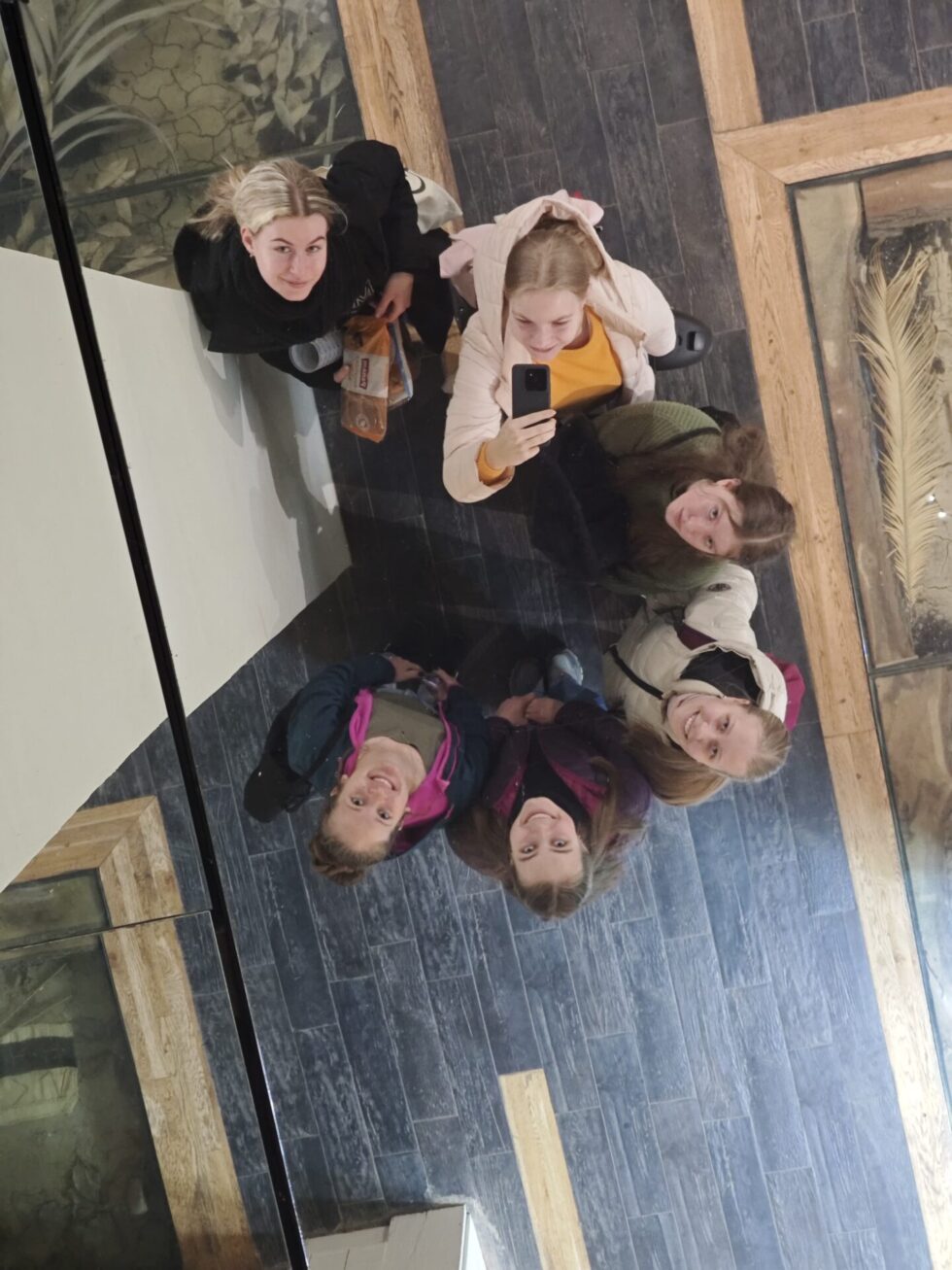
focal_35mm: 46
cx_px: 476
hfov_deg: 31.5
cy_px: 635
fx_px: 1687
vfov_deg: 41.2
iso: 1250
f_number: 1.6
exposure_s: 1/33.3
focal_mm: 6.55
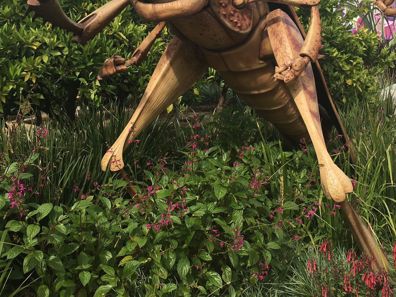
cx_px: 204
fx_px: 561
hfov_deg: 38.9
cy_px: 65
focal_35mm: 49
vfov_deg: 29.1
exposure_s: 1/1068
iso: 25
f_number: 2.2
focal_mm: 4.15
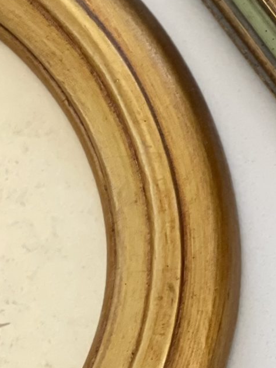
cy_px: 225
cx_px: 410
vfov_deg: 11.7
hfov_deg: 8.6
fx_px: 1795
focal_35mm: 169
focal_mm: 6
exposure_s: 1/69
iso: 250
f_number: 2
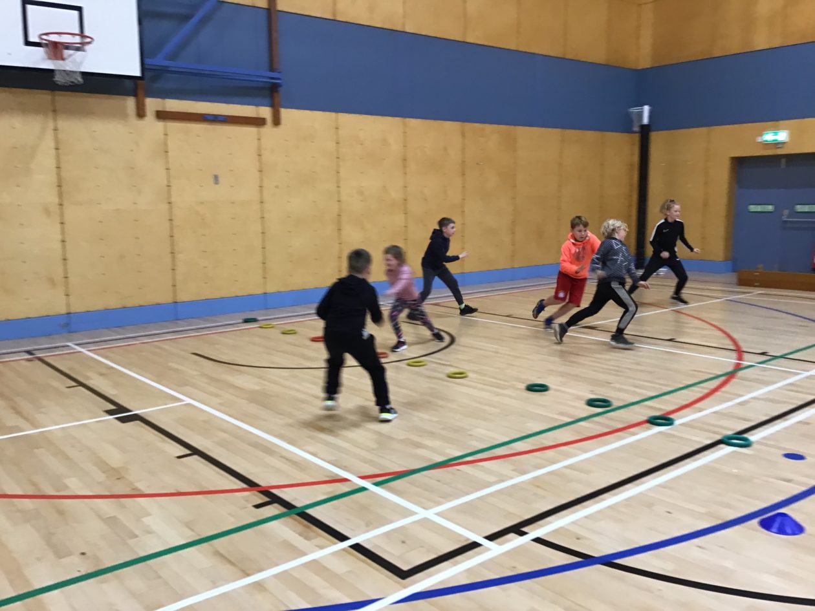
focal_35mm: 31
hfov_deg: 58.4
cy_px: 306
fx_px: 730
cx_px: 408
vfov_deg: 45.4
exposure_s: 1/33
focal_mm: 3.3
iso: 80
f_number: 2.4
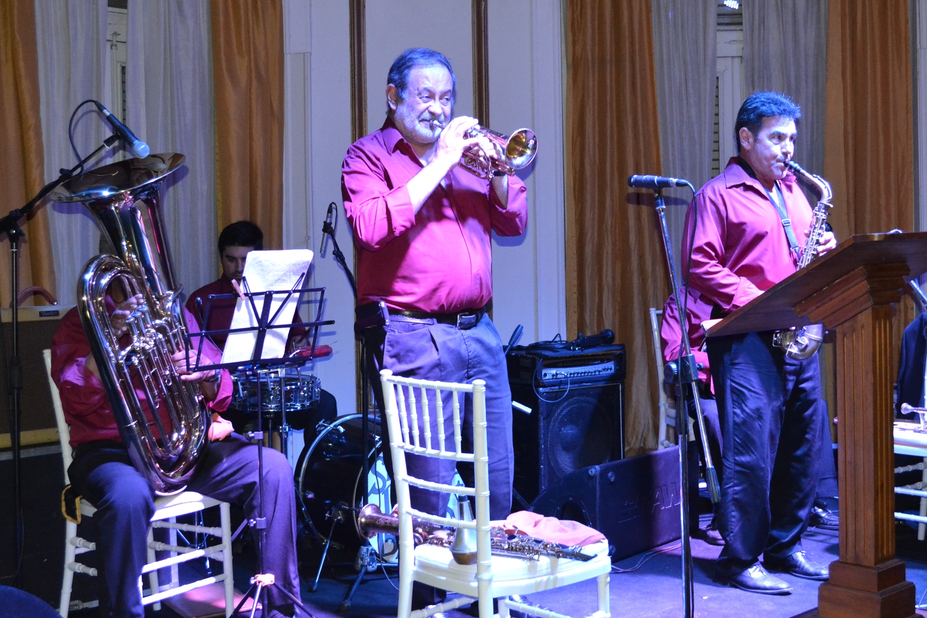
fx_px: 1030
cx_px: 506
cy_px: 339
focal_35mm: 40
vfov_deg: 33.4
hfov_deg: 48.4
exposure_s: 1/60
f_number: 4
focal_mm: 24
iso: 2200
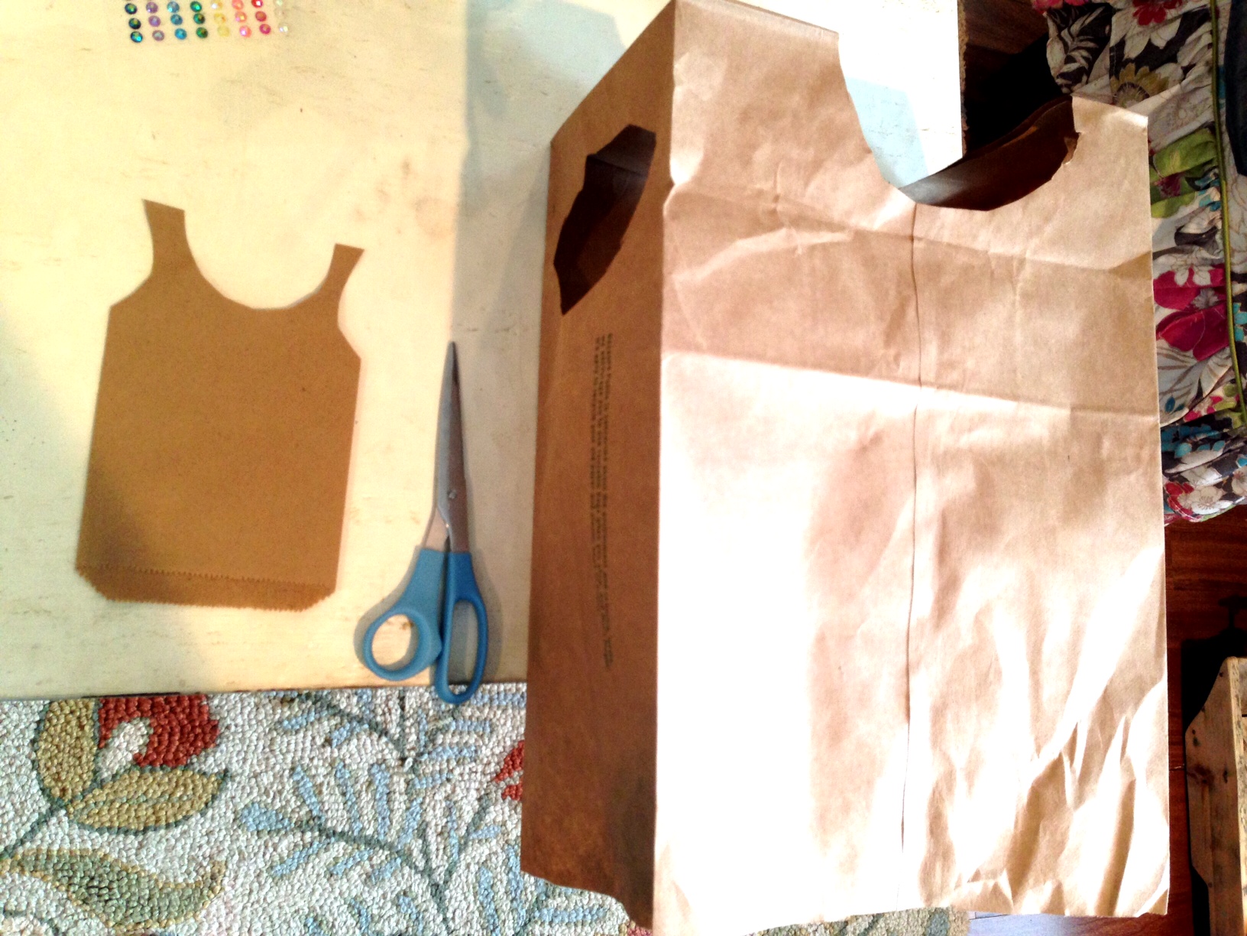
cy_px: 468
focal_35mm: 33
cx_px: 624
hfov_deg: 55.4
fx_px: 1189
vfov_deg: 42.9
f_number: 2.4
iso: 125
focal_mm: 4.13
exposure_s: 1/20
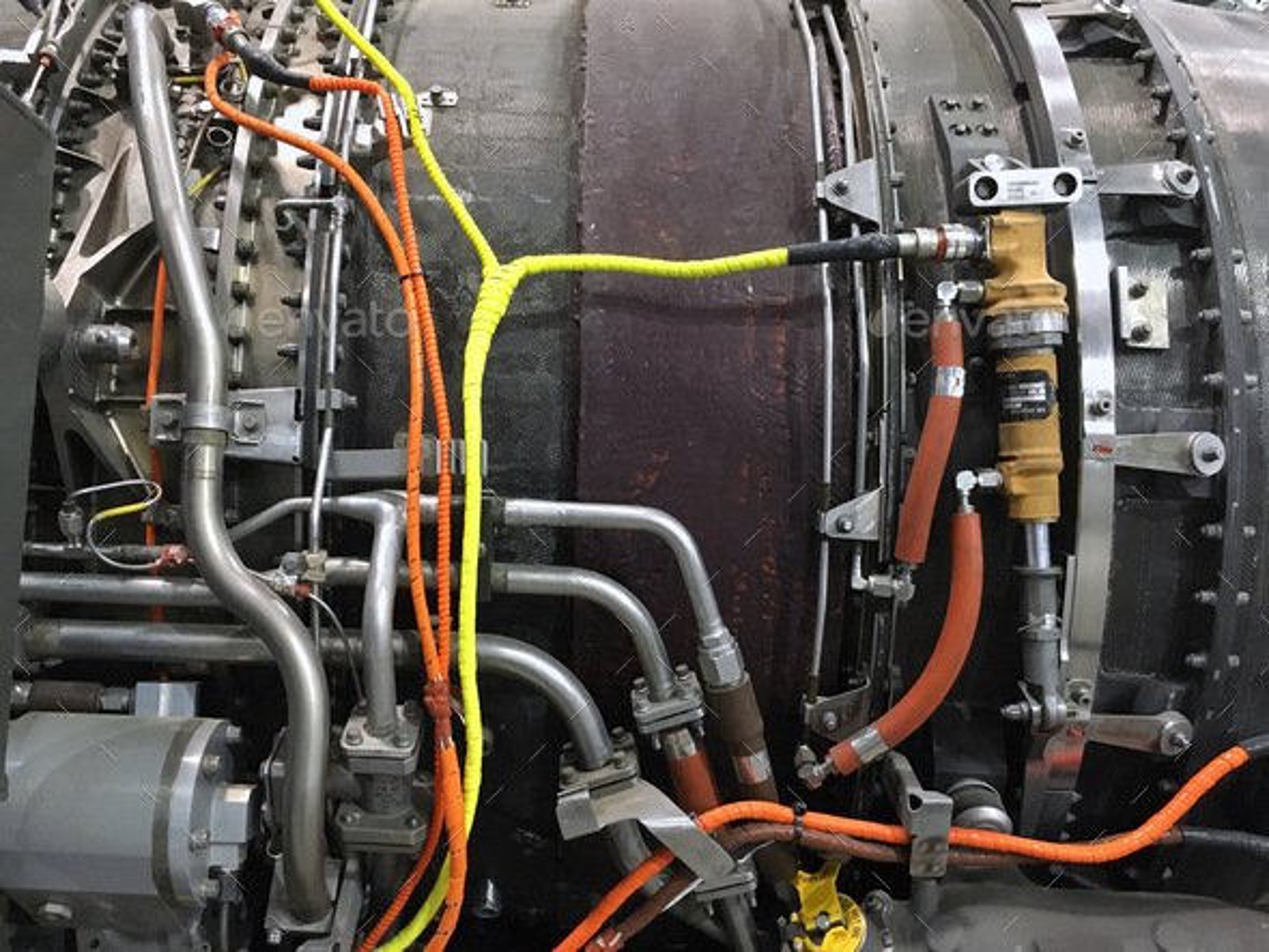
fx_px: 1064
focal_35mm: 29
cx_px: 634
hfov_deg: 61.6
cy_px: 476
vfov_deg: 48.3
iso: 200
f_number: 2.2
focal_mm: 4.15
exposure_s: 1/15
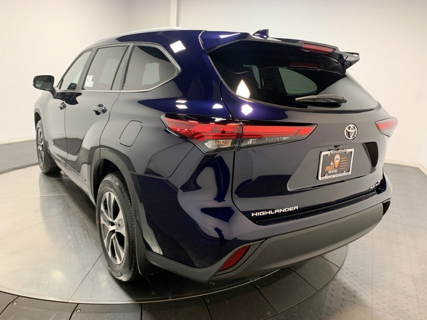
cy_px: 160
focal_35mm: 26
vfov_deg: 53.1
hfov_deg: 67.3
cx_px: 214
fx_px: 321
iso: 400
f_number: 1.8
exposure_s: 1/40
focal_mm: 4.25
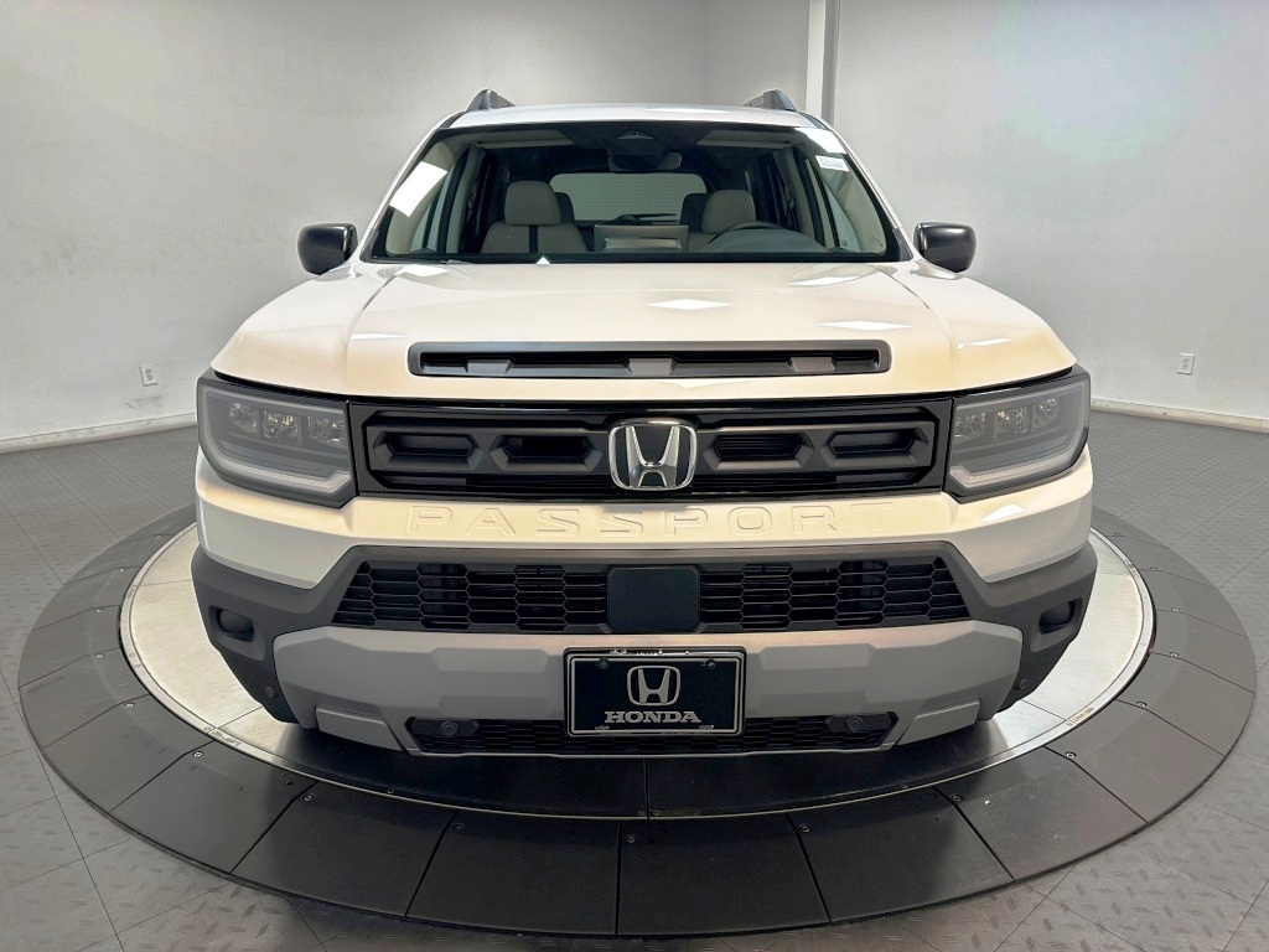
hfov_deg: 71.6
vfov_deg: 56.8
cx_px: 634
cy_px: 476
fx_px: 880
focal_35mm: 24
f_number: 1.78
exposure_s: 1/60
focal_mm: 6.86
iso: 200
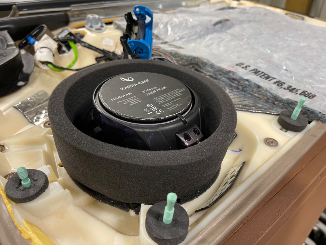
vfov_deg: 53.1
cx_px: 163
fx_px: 245
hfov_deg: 67.3
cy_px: 122
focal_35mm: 26
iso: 125
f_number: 1.6
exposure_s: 1/43
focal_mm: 5.1
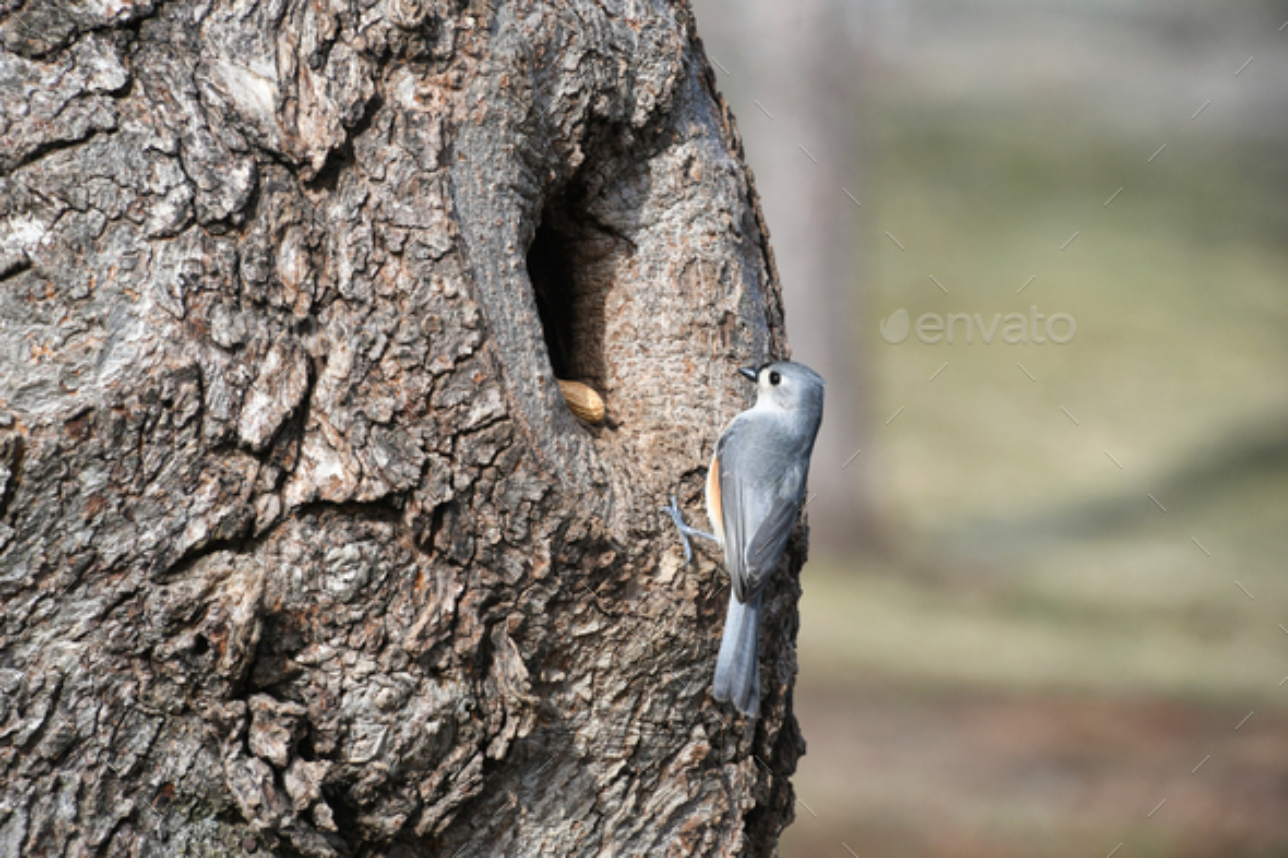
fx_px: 16095
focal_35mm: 450
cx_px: 644
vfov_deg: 3.1
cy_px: 429
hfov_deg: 4.6
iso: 250
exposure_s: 1/160
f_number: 9
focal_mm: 300
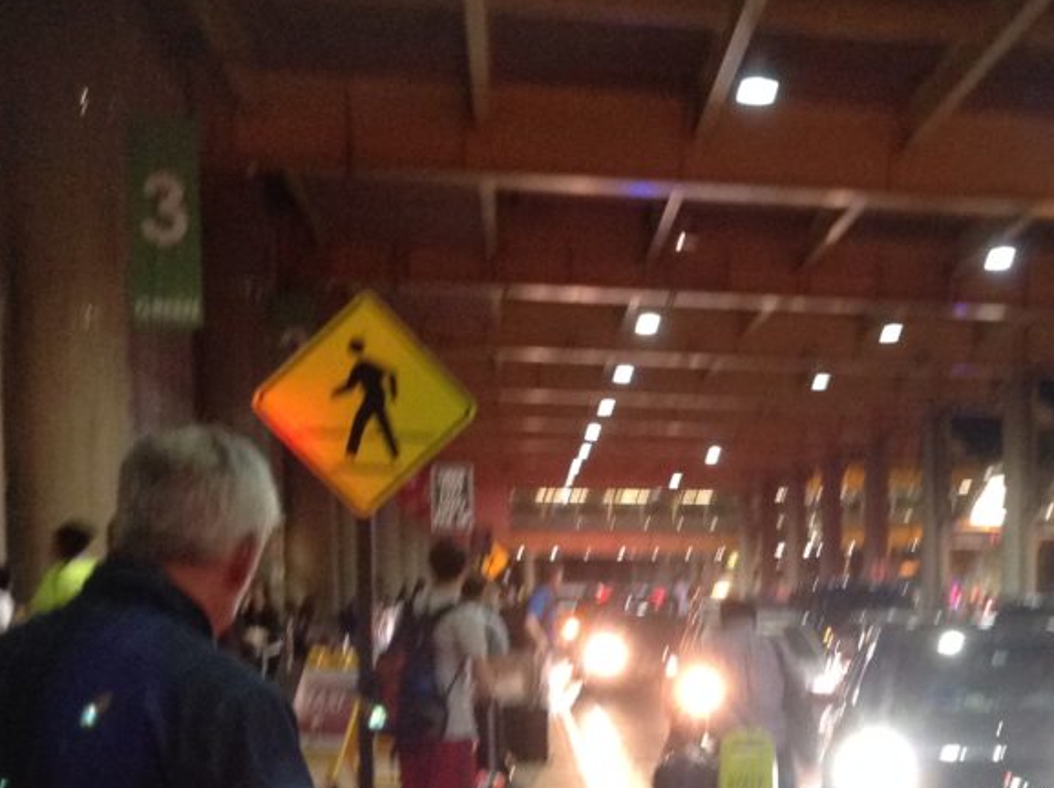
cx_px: 910
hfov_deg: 26.7
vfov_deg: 20.2
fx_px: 2159
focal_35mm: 71
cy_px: 722
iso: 320
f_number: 2.4
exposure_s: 1/15
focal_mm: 4.28
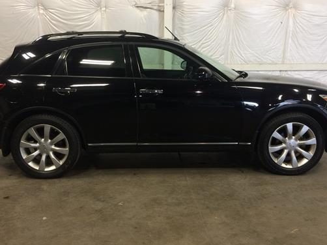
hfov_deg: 50.1
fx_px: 349
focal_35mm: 37
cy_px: 123
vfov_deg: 38.6
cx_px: 156
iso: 64
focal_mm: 4.15
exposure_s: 1/33
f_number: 2.2
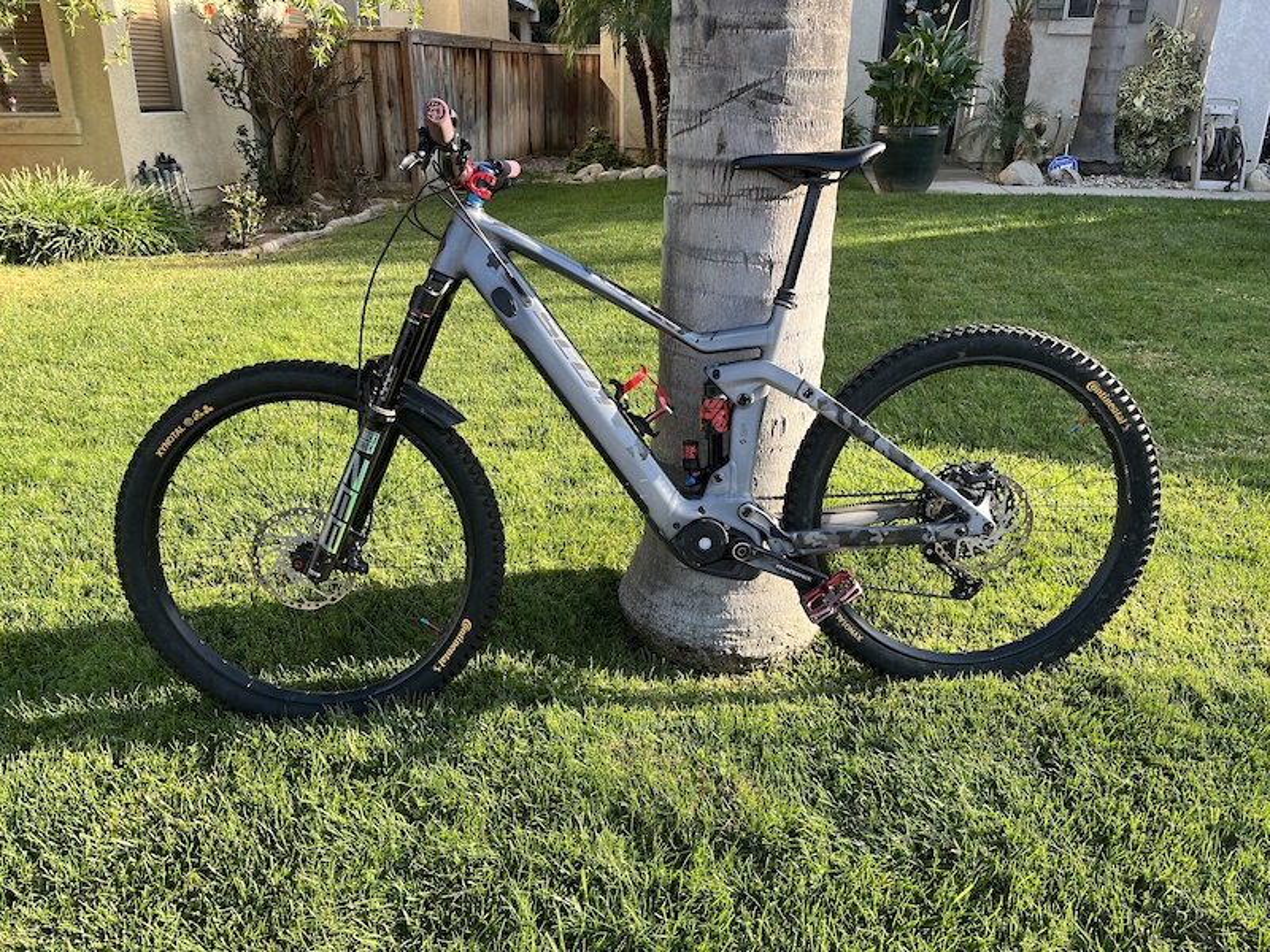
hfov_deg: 67.3
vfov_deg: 53.1
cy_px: 476
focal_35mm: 26
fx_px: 954
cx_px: 635
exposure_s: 1/520
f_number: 1.6
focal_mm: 5.1
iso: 50
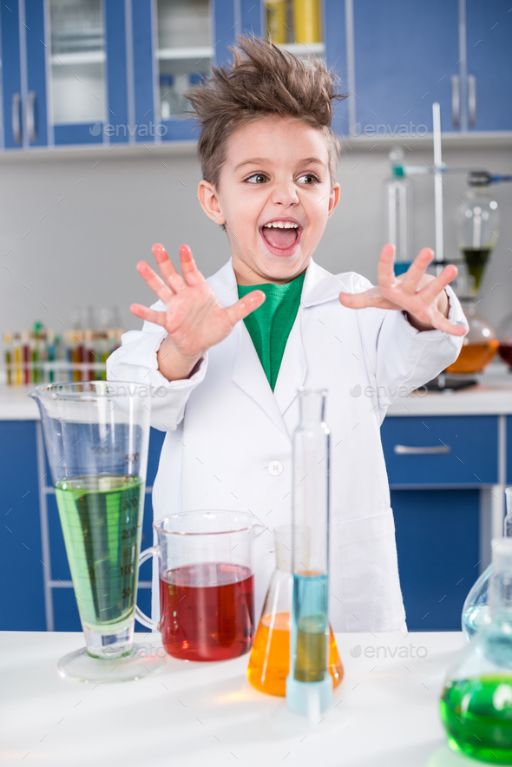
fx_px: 1066
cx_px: 256
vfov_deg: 39.6
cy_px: 384
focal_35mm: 50
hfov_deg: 27.0
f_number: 4
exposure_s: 1/160
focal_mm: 50
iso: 200
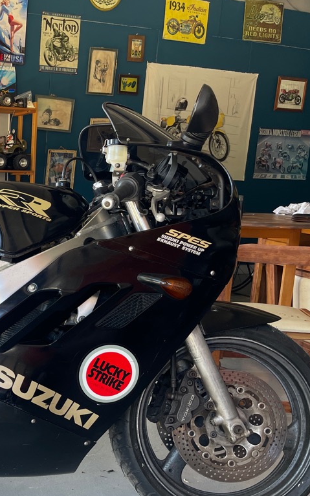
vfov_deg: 43.2
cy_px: 301
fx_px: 622
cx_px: -65
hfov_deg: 25.1
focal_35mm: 46
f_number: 1.6
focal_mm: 5.1
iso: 64
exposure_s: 1/121
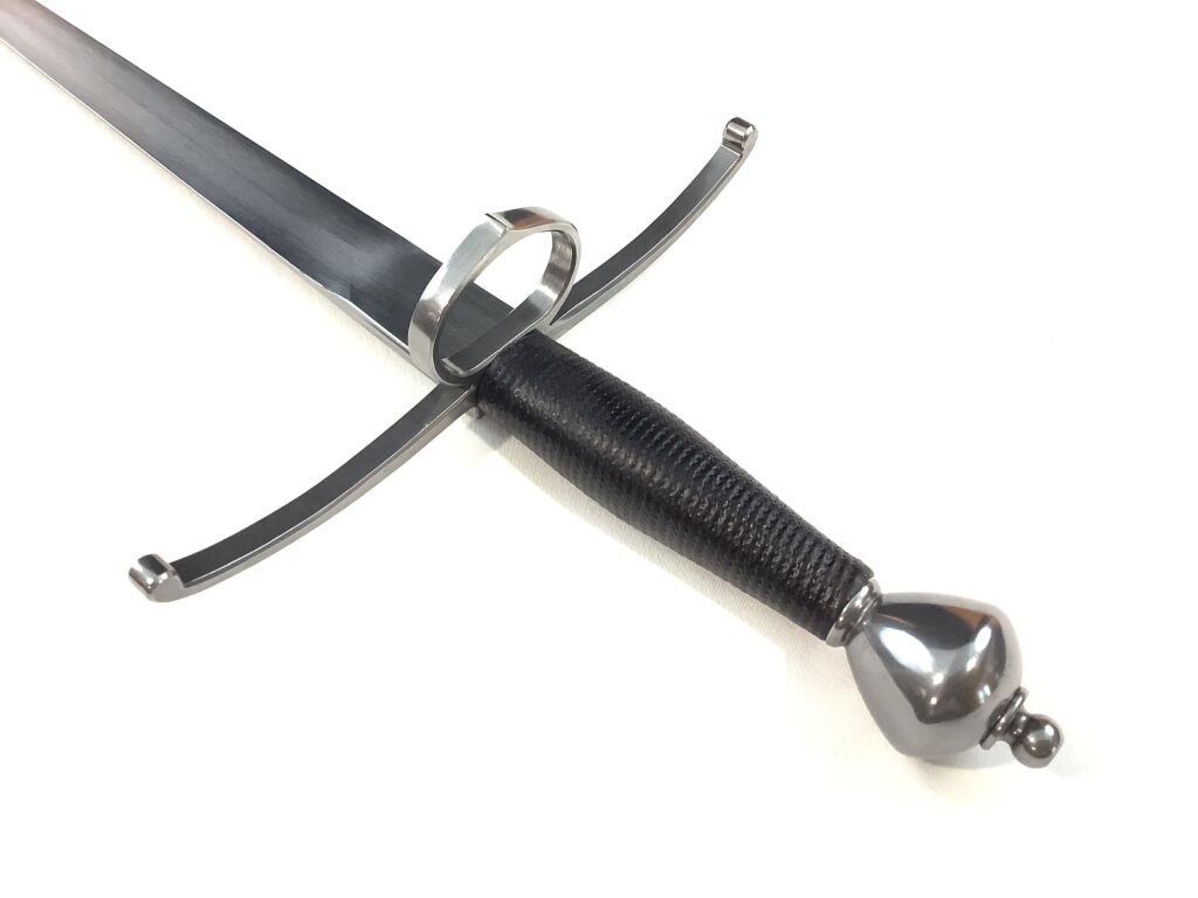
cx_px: 599
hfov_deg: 58.4
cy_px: 449
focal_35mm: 31
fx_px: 1073
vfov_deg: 45.4
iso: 250
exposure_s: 1/60
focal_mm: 3.3
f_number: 2.4
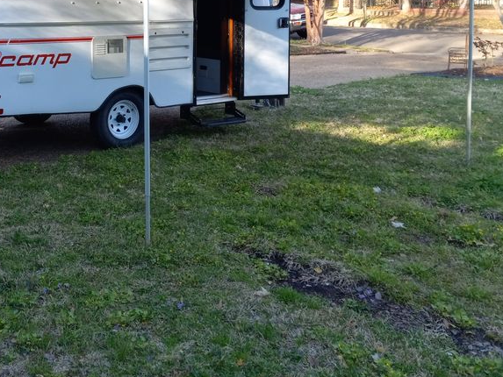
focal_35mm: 50
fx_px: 727
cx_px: 114
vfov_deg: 28.1
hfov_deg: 37.1
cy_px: 43
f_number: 1.8
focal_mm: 3.94
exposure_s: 1/211
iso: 40
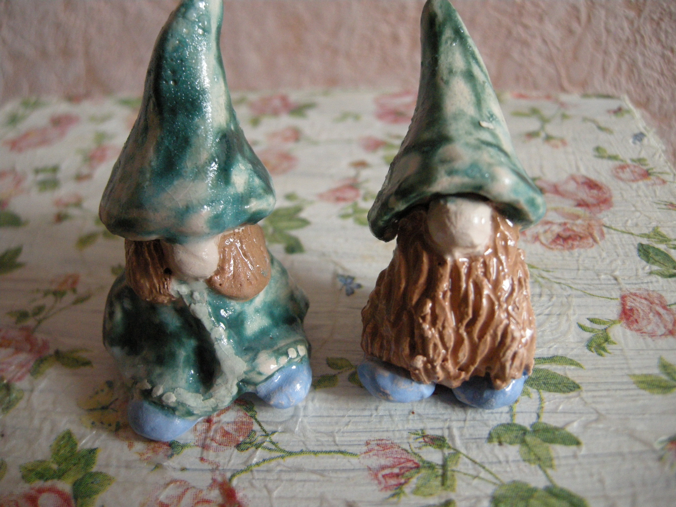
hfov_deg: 52.6
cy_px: 254
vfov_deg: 40.7
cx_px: 338
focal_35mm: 35
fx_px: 683
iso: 400
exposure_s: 1/29.3
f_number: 2.7
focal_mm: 7.5
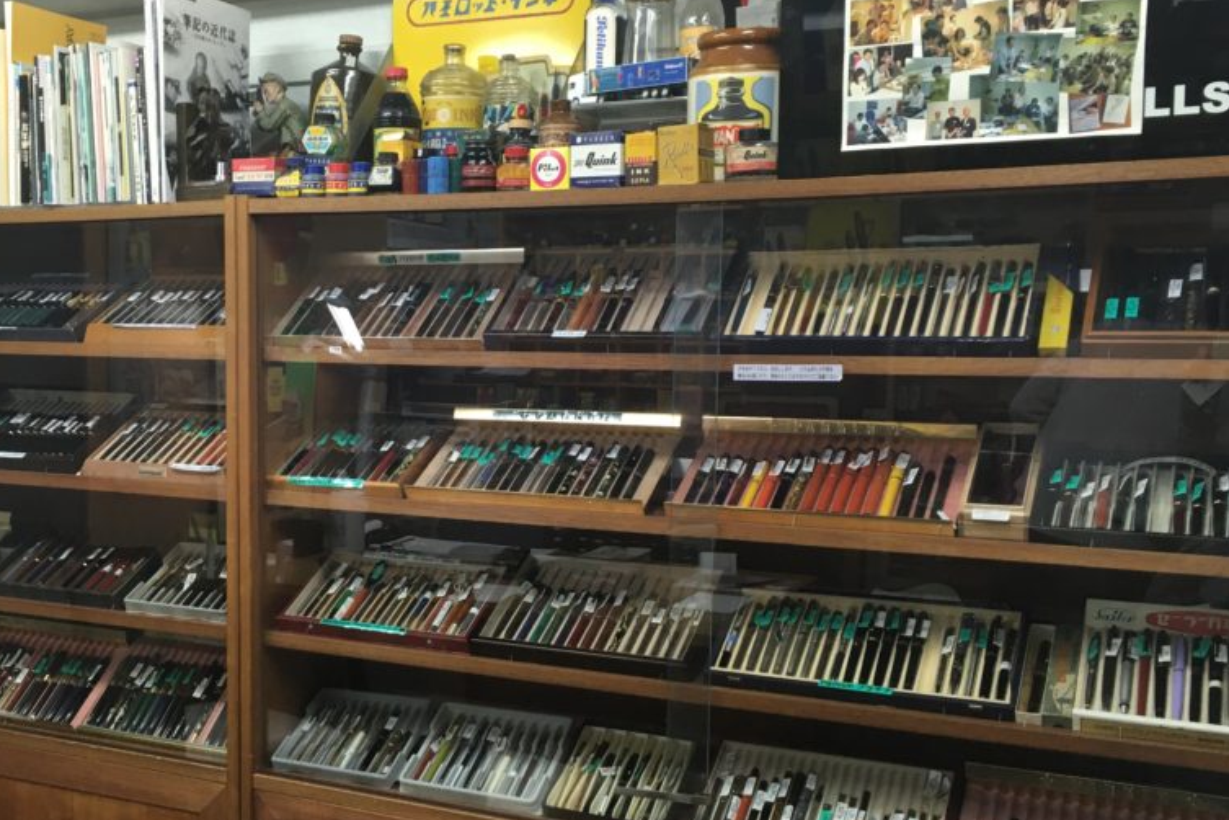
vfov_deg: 32.6
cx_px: 478
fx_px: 1400
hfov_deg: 47.1
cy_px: 466
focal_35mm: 41
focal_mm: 4.15
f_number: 2.2
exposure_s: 1/30
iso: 64
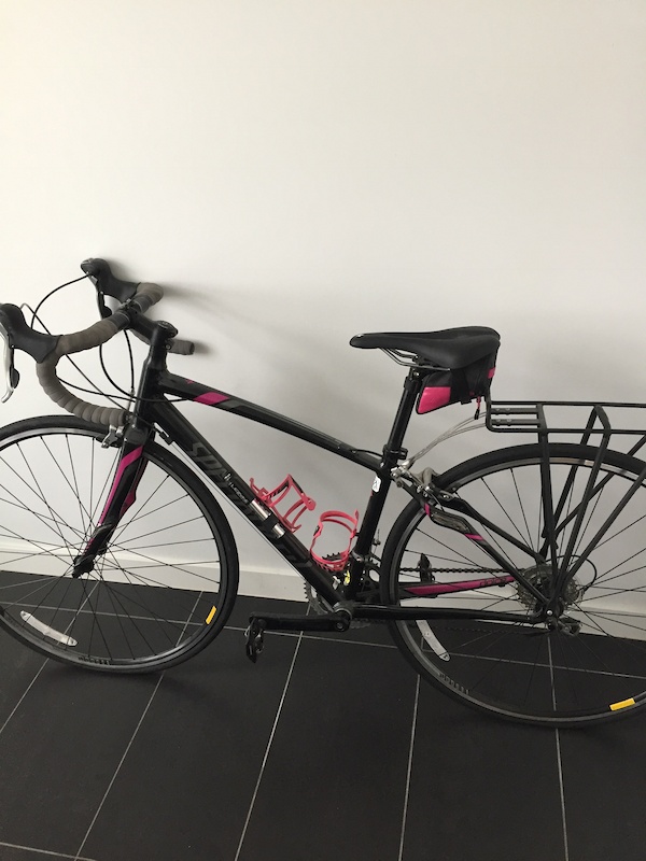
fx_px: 722
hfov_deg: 48.2
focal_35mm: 29
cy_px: 430
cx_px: 323
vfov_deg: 61.7
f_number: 2.2
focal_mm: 4.15
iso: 100
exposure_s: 1/30
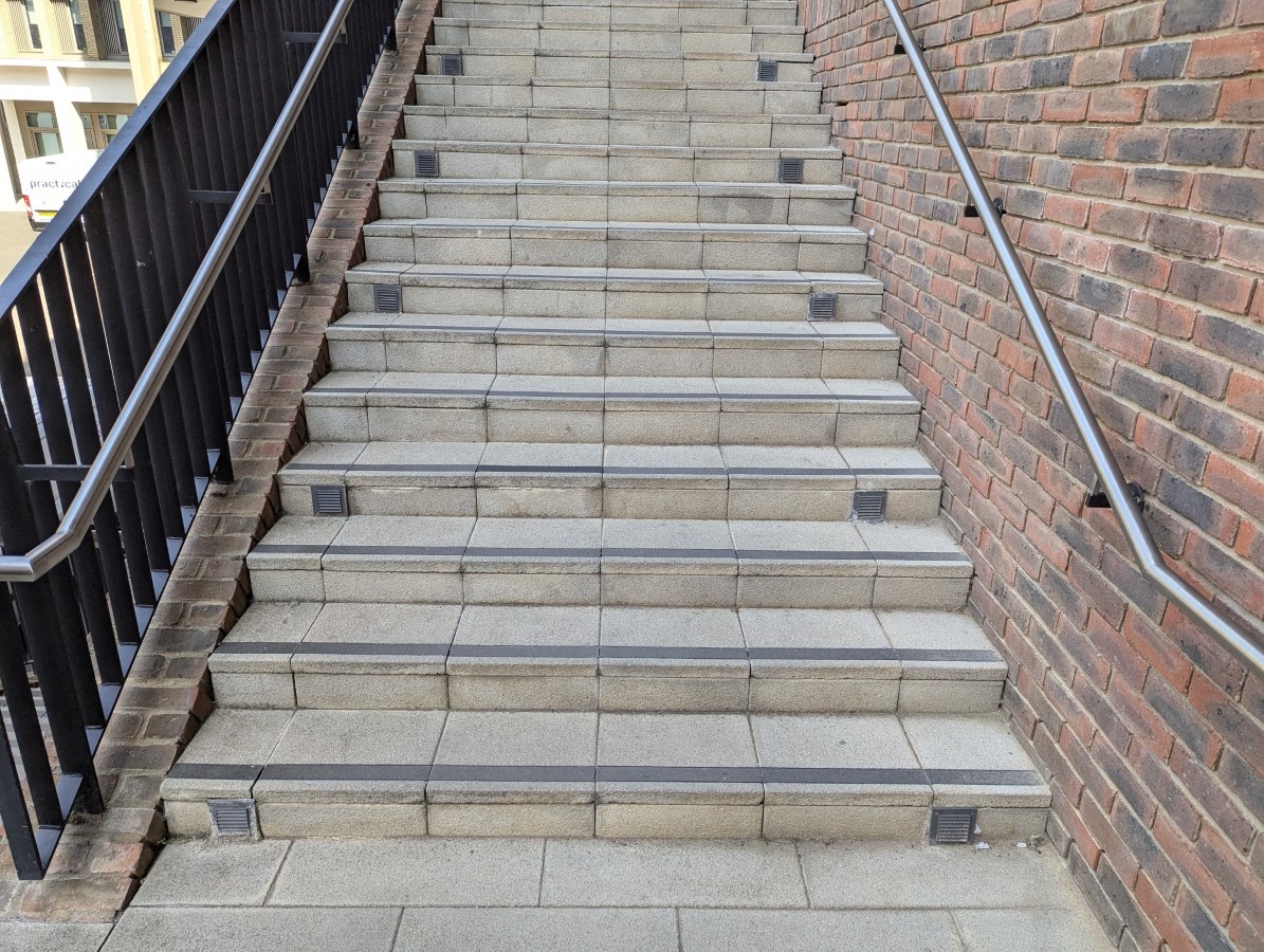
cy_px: 476
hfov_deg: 71.5
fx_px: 878
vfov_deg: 56.9
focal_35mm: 24
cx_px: 632
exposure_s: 1/522
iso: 62
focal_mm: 6.81
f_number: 1.85
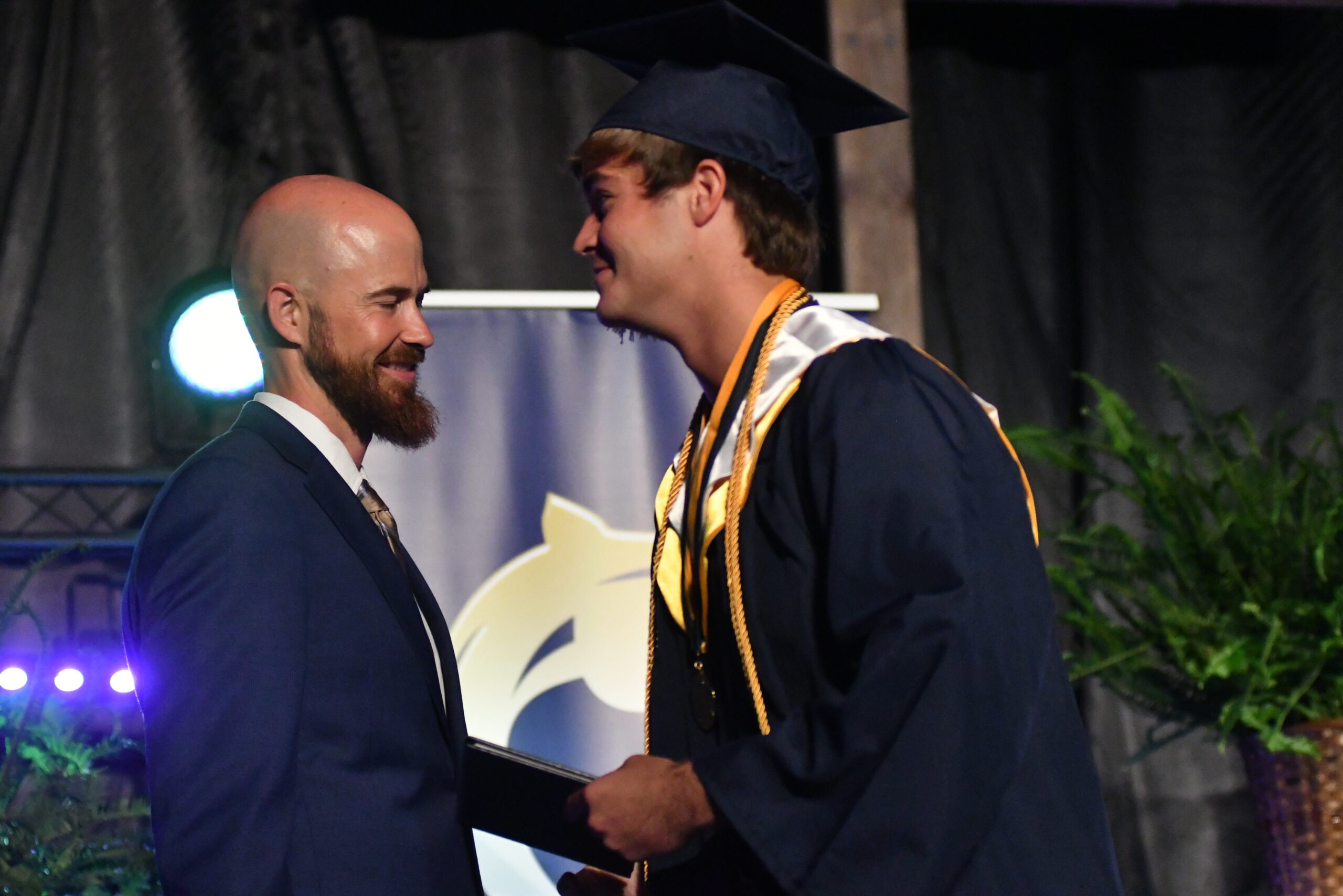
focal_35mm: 120
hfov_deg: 17.1
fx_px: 4477
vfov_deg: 11.4
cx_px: 672
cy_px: 448
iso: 8000
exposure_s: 1/640
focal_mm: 80
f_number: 2.8
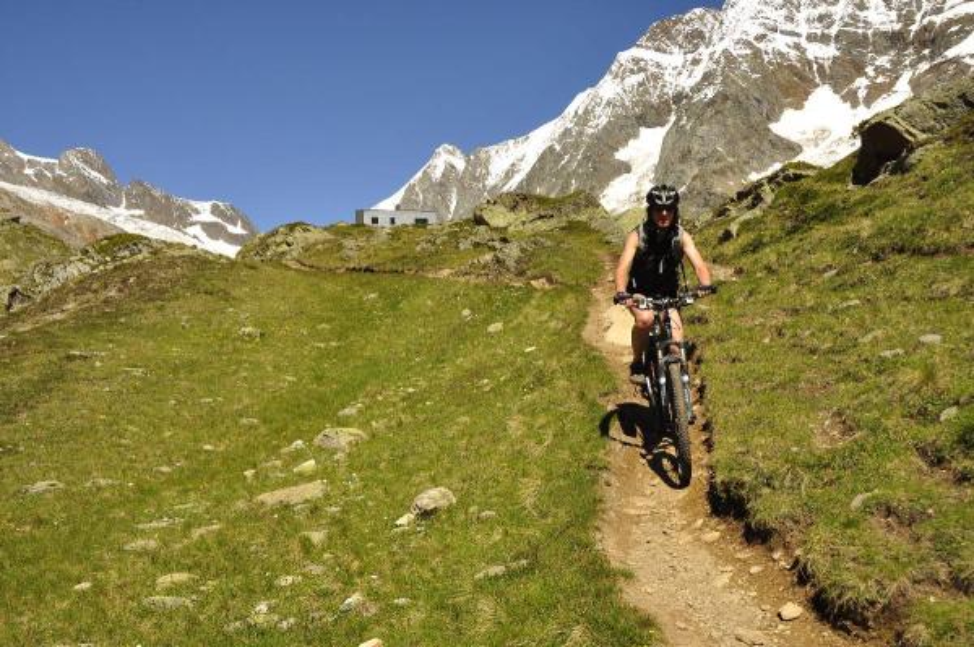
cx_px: 487
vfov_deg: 43.5
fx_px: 811
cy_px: 324
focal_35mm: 30
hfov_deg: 62.0
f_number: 9
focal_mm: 20
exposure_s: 1/320
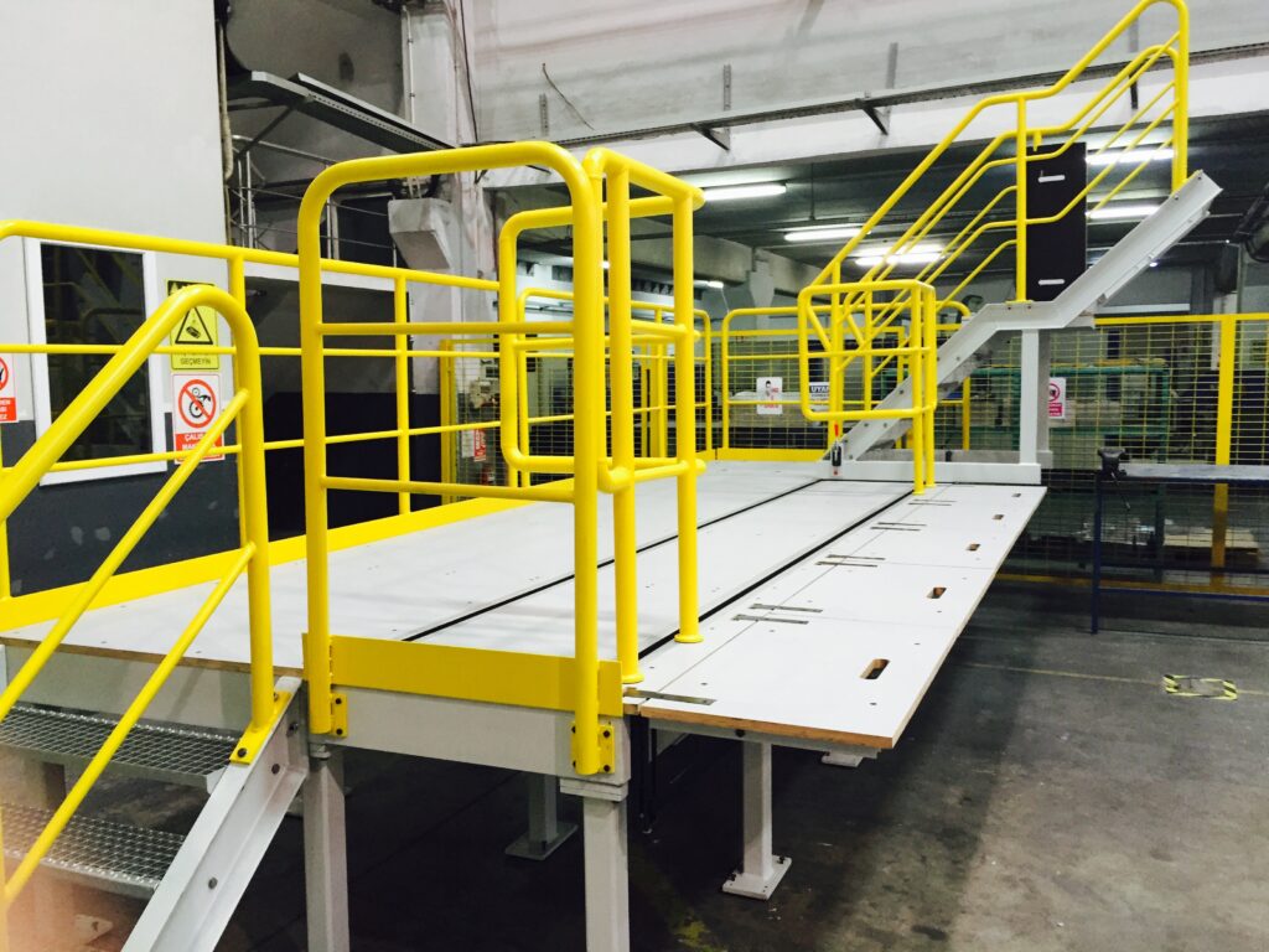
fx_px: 1063
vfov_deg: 48.2
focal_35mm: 29
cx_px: 634
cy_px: 476
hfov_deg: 61.7
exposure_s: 1/33
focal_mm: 4.15
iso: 160
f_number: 2.2
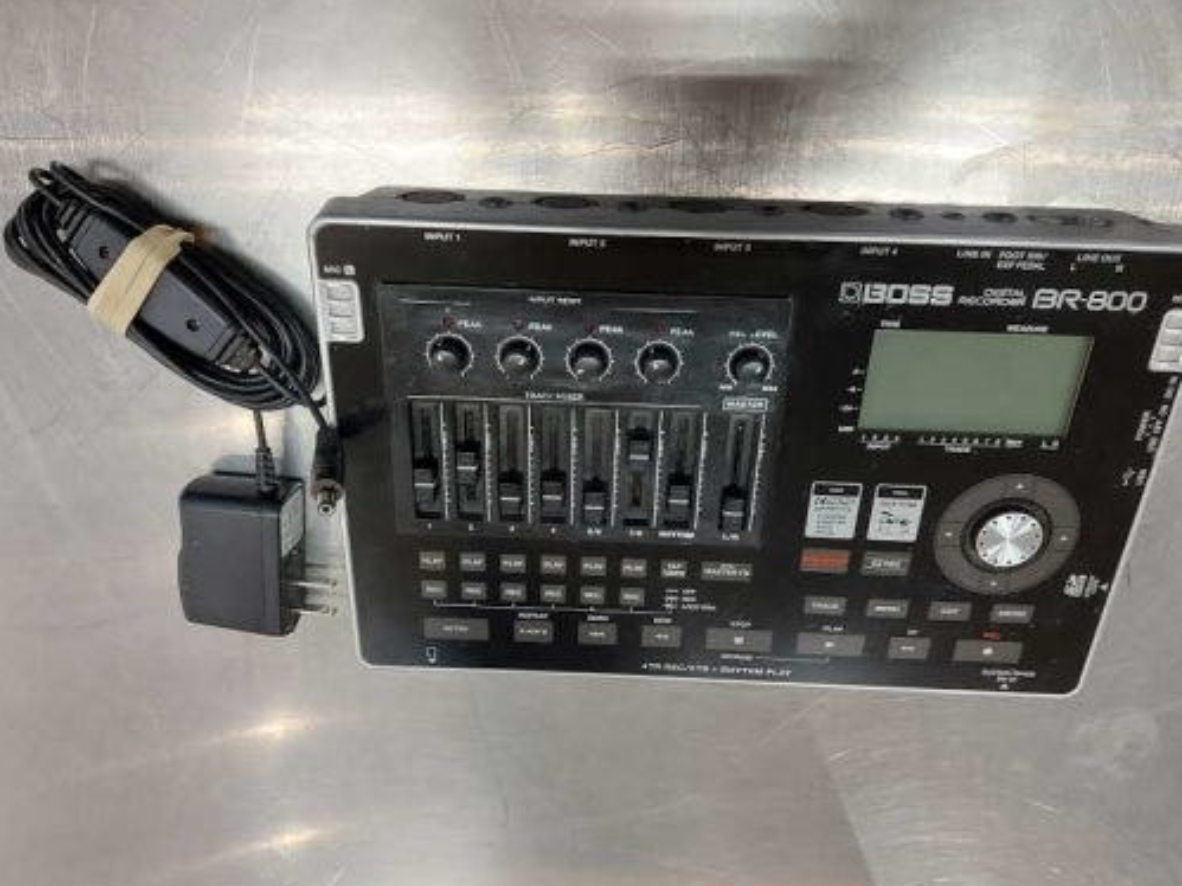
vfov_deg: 54.9
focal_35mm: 25
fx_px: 853
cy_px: 452
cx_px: 592
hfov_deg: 69.4
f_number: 1.8
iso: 200
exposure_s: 1/30
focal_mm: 5.23
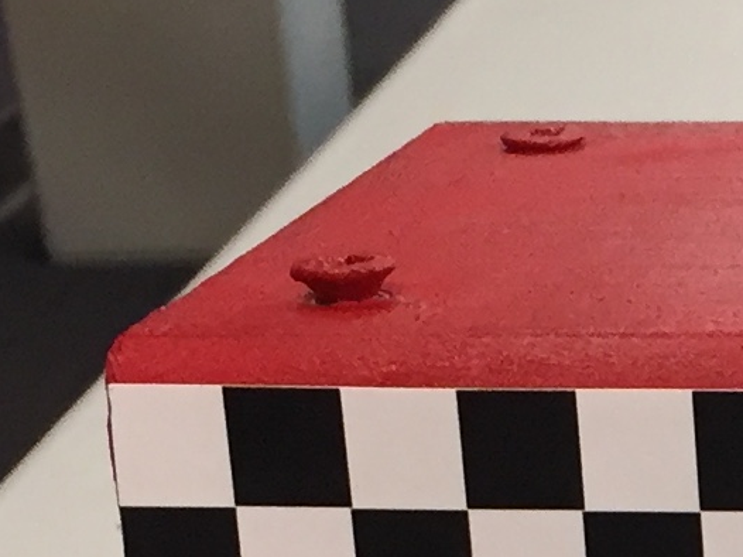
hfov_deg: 10.4
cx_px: 1308
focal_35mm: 180
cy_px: 1141
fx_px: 3862
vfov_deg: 7.9
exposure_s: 1/30
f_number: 2.2
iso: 80
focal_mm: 4.15
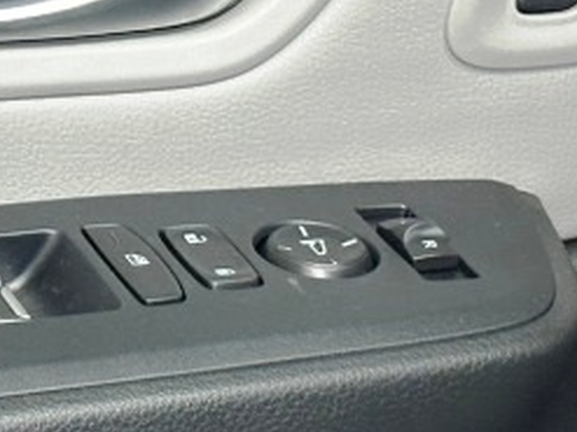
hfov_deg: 9.9
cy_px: 180
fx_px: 3315
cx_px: 44
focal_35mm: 199
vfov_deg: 7.5
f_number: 1.78
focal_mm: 6.86
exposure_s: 1/40
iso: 400
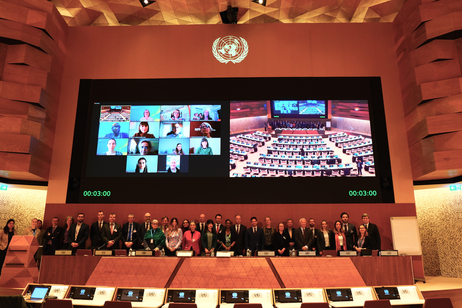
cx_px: 231
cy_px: 154
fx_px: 346
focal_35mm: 27
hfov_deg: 67.4
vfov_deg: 47.9
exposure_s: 1/100
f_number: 2.8
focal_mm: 18
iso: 1250
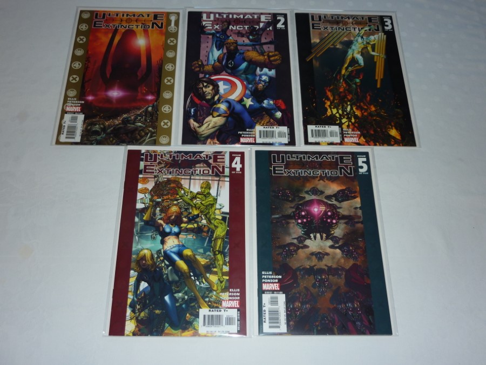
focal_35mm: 32
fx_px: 449
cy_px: 182
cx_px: 243
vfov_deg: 44.2
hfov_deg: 56.8
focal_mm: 5.3
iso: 100
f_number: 3.5
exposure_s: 1/30
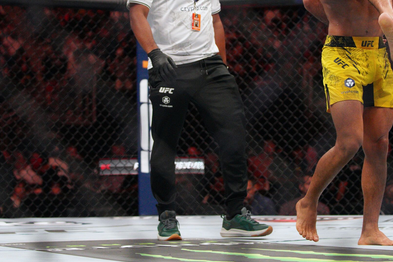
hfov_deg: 18.4
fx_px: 1212
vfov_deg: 12.3
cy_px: 59
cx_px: 211
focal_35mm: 111
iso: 5000
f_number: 2.8
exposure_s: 1/4000
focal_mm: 70
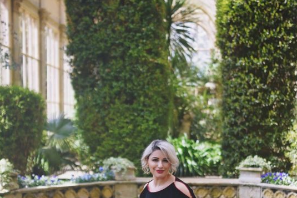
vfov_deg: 19.9
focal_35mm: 67
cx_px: 158
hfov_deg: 30.1
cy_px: 185
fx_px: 553
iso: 250
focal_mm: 35
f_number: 1.4
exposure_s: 1/4000
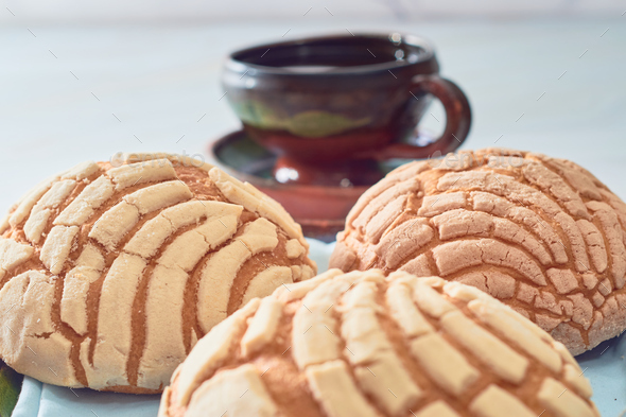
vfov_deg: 18.2
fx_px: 1304
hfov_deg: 27.0
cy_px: 208
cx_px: 313
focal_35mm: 75
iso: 100
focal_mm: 50
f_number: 5.6
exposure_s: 1/100
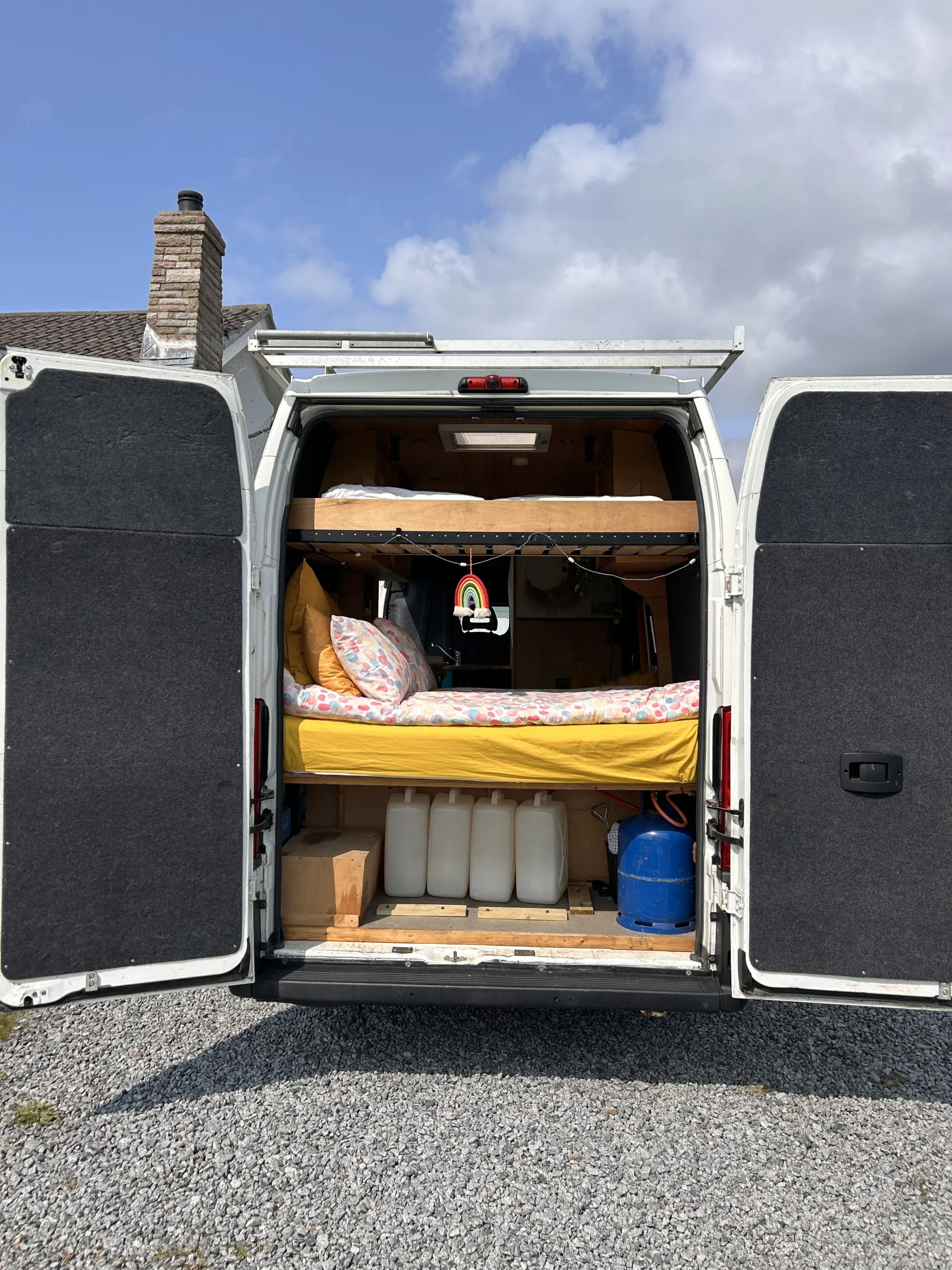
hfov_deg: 53.1
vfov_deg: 67.3
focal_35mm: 26
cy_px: 635
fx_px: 953
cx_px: 476
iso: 50
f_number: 1.5
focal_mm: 5.7
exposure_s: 1/5882
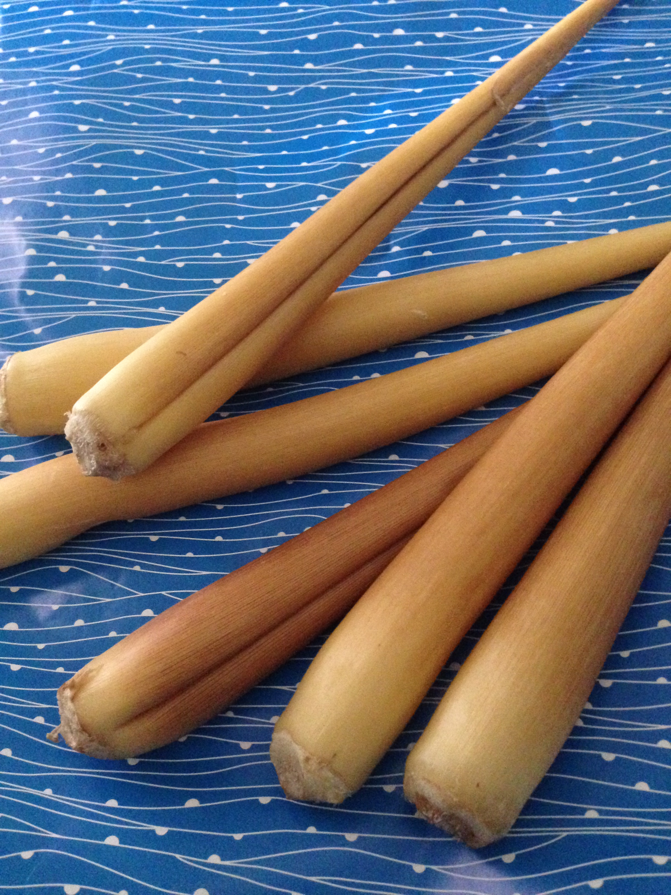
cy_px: 448
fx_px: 853
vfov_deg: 55.4
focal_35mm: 33
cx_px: 336
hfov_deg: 42.9
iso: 800
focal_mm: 4.12
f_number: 2.4
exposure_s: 1/15
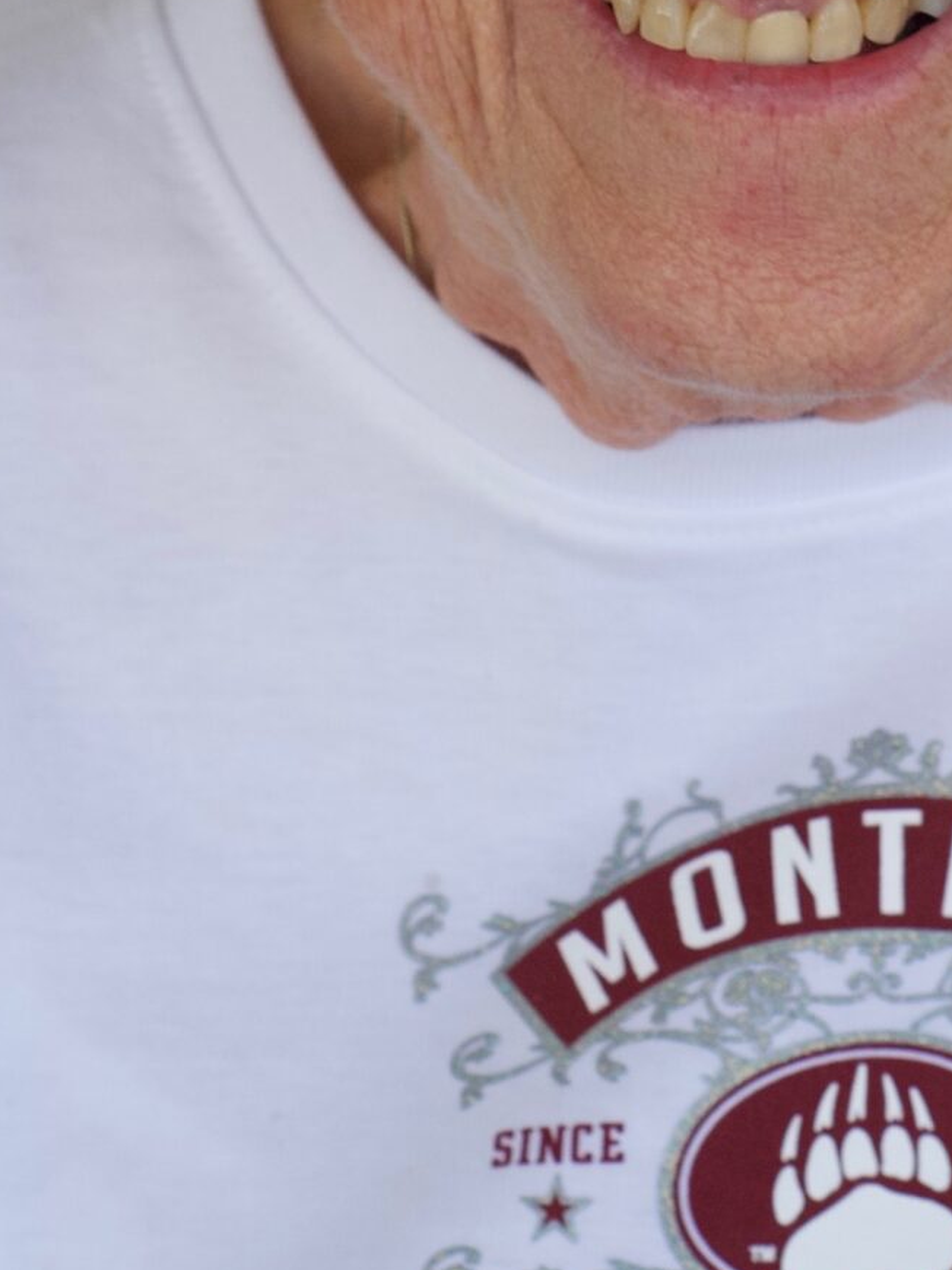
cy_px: -64
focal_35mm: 170
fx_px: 6237
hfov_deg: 8.7
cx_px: 846
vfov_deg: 11.5
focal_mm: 50
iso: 400
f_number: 7.1
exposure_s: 1/180
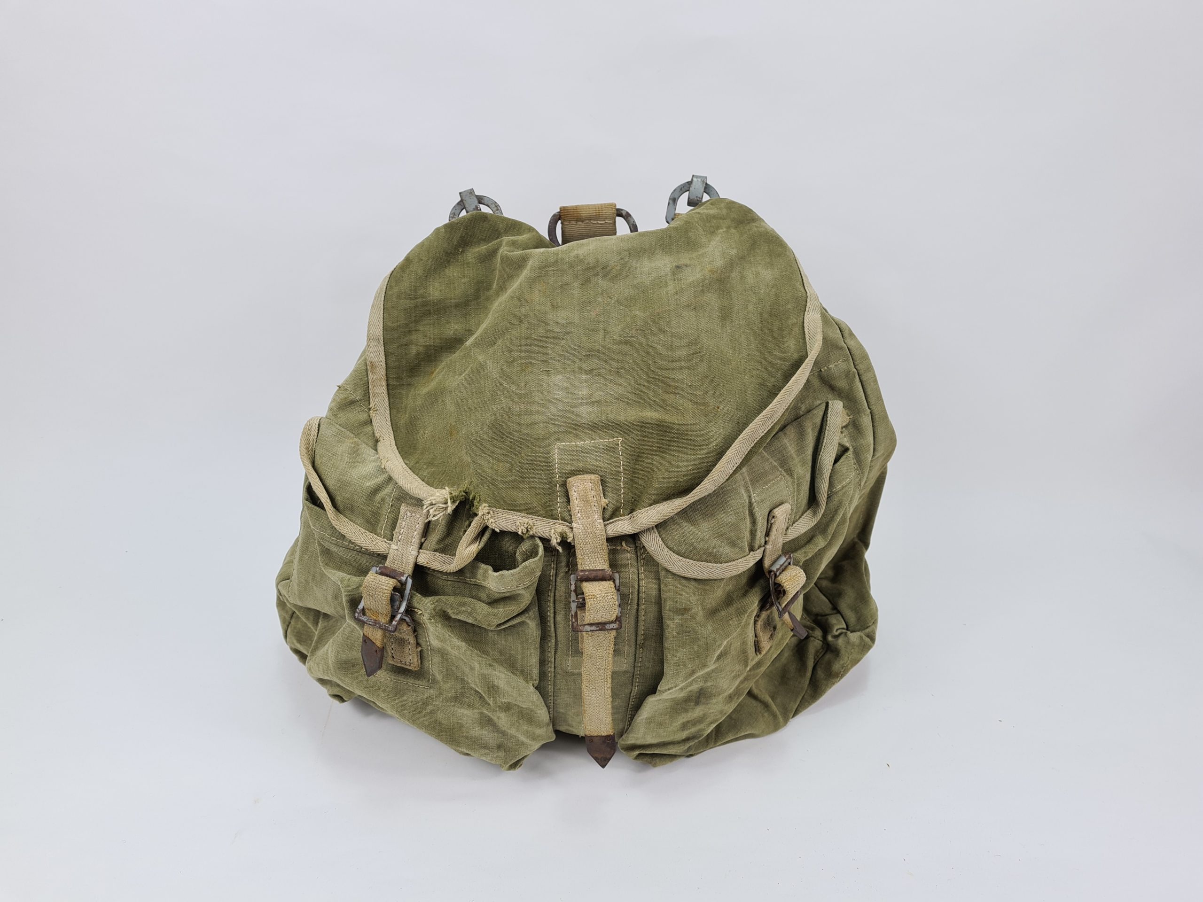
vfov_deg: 53.1
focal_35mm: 26
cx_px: 602
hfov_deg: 67.3
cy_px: 451
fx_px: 904
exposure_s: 1/191
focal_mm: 5.4
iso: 50
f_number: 1.8
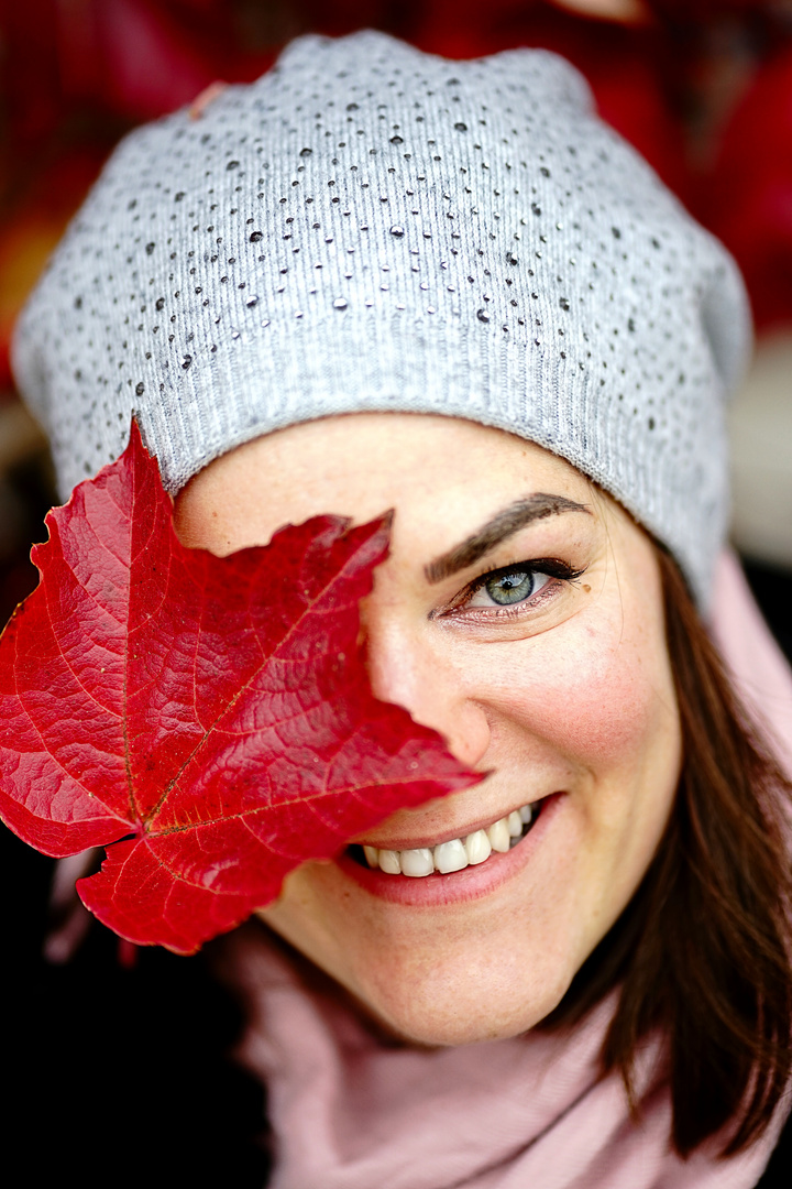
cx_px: 396
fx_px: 2805
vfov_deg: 23.9
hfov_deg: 16.1
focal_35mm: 85
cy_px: 594
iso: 200
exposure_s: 1/250
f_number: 1.8
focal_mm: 85
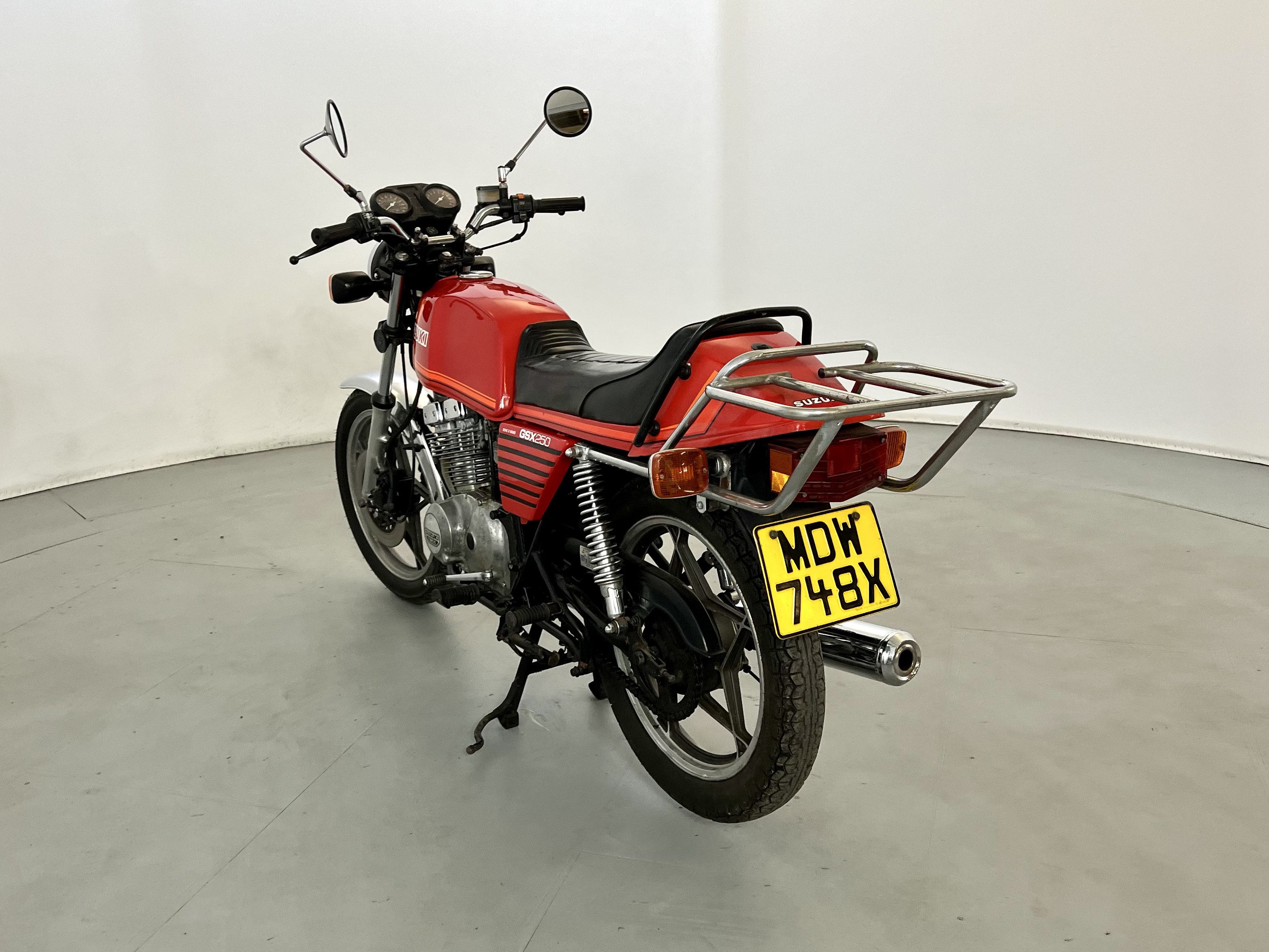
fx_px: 953
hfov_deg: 67.3
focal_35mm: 26
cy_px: 476
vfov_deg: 53.1
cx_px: 634
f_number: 1.5
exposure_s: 1/100
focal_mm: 5.7
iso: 100
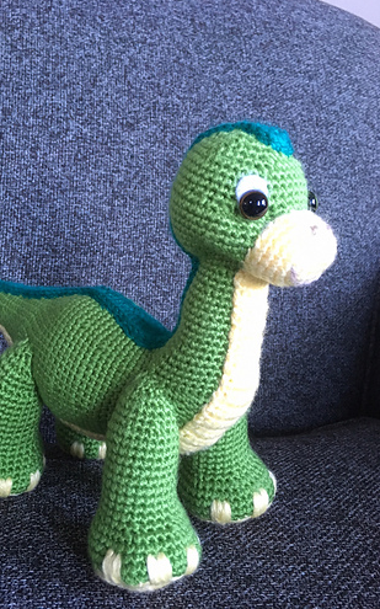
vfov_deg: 61.3
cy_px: 304
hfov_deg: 40.4
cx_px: 159
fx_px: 514
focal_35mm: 31
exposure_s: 1/20
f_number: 2.2
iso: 200
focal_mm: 4.15
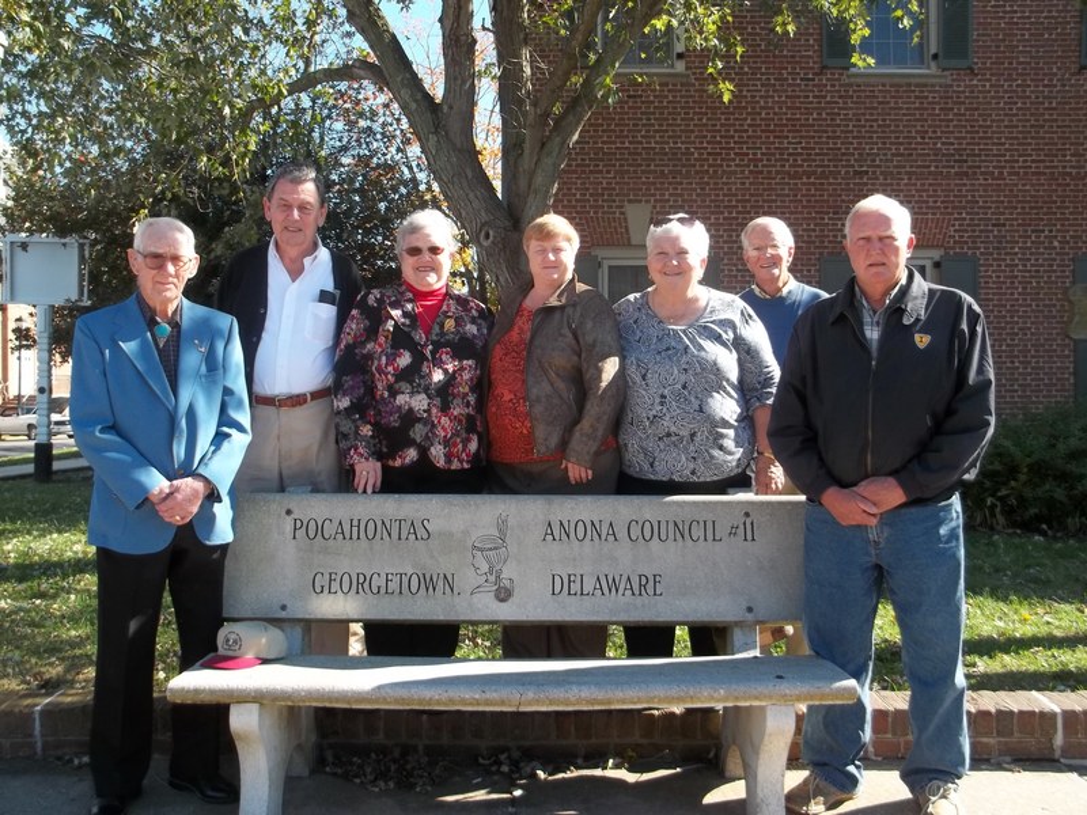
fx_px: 1036
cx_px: 544
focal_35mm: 33
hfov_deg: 55.4
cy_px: 408
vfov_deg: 42.9
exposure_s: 1/250
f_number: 3.3
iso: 64
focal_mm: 5.9
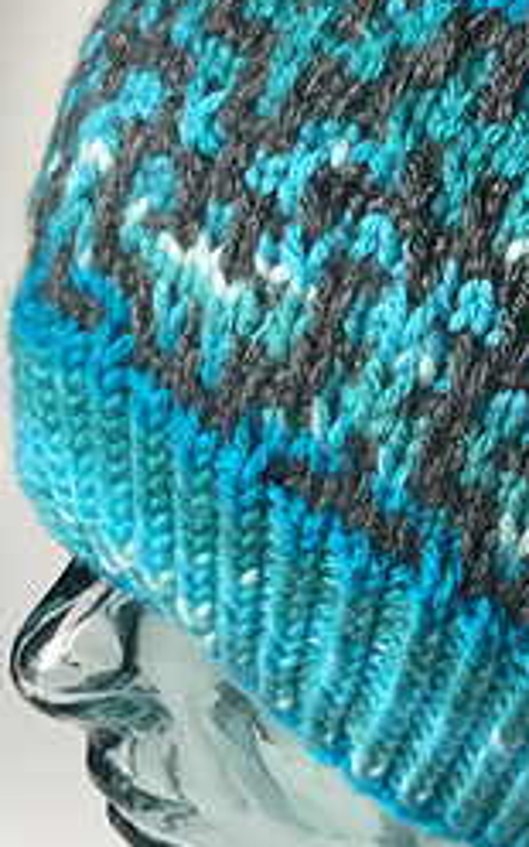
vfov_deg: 32.8
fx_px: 1430
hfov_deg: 19.9
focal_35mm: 62
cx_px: 609
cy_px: 533
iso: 64
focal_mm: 4.15
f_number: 2.2
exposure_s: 1/30
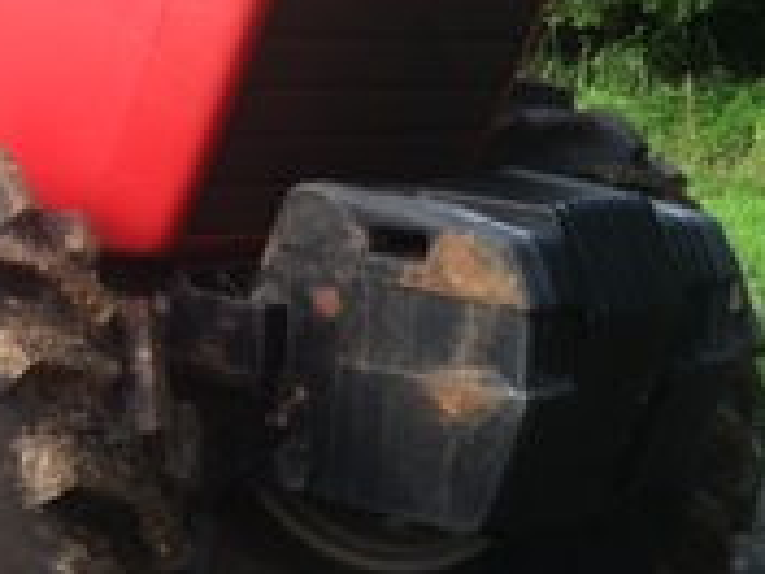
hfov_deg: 16.5
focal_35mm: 108
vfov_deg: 13.4
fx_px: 2387
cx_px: -396
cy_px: -100
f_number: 2.8
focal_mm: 3.85
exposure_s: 1/144
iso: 80
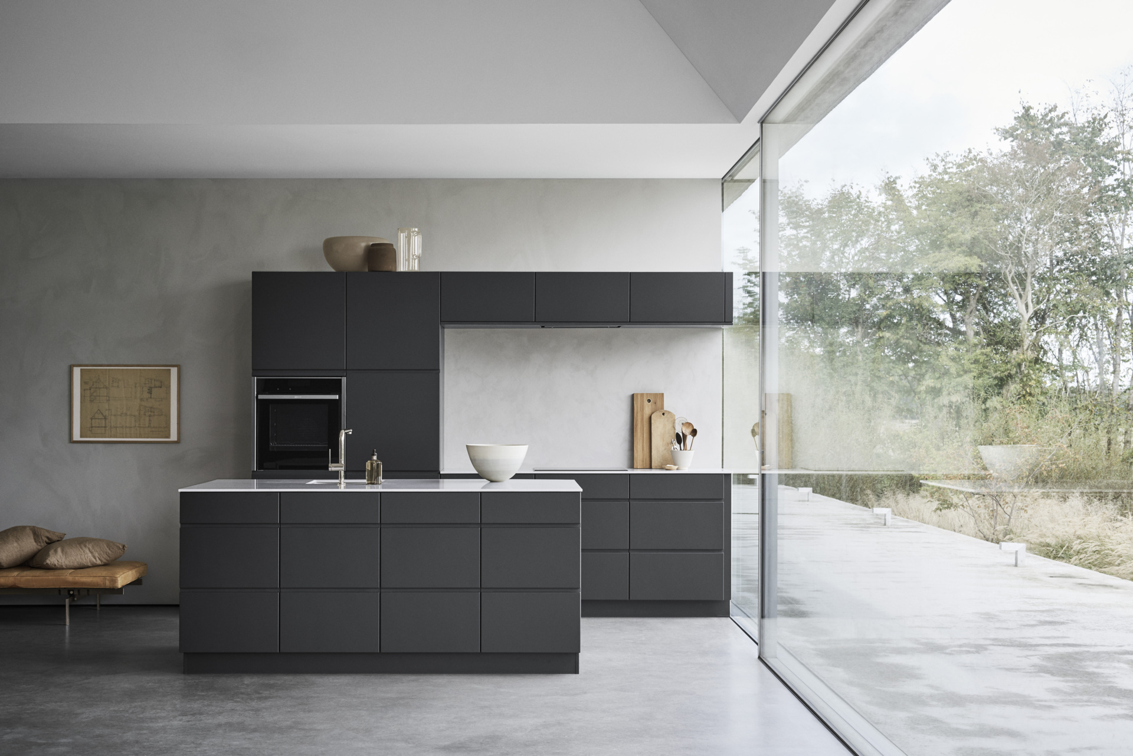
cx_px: 566
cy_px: 378
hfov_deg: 39.6
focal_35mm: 50
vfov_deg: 27.0
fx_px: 1574
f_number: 9
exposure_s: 1/40
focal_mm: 50
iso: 400
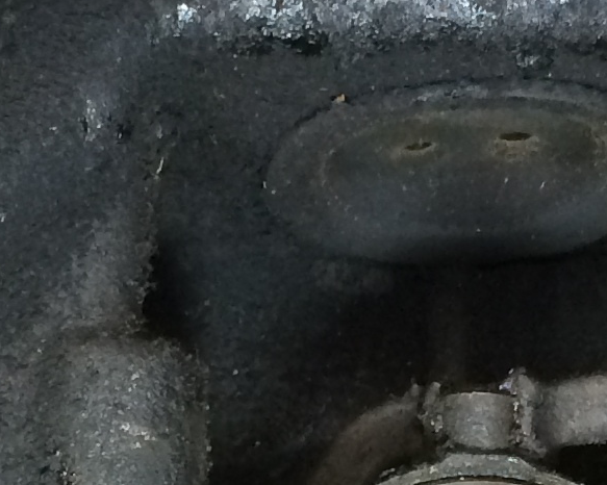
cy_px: 771
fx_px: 2945
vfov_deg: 9.1
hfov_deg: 11.8
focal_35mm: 164
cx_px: 338
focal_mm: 4.12
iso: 160
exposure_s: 1/30
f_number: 2.2
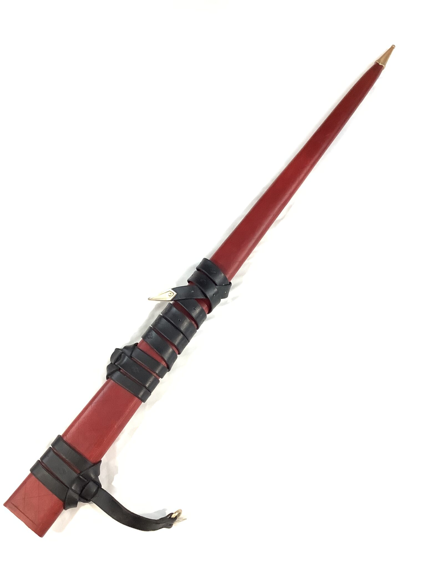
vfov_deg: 58.4
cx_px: 213
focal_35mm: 31
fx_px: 509
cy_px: 284
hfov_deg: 45.4
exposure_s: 1/60
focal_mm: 3.3
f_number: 2.4
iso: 250
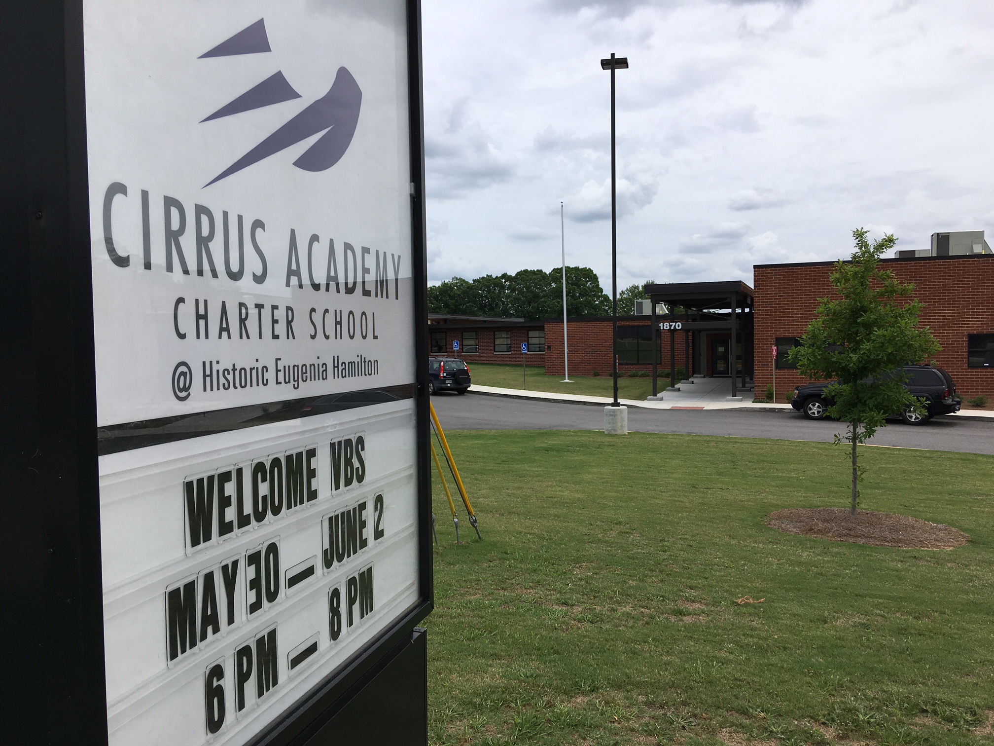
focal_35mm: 29
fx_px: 833
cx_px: 497
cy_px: 373
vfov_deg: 48.2
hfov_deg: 61.7
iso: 25
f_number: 2.2
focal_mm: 4.15
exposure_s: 1/2481
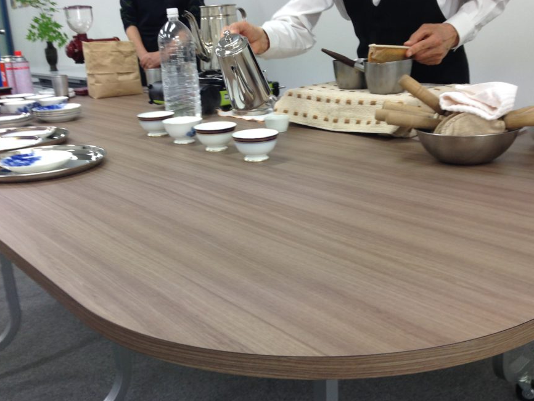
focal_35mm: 39
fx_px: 602
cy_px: 205
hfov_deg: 47.8
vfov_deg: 36.8
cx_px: 258
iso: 50
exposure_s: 1/30
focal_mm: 4.12
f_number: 2.4
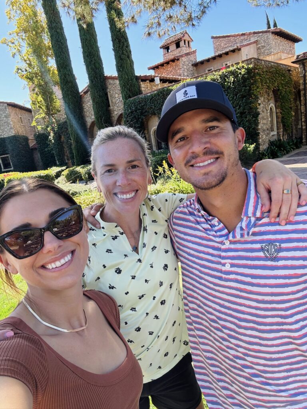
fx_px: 272
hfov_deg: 58.9
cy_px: 204
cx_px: 154
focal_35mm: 23
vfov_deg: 73.9
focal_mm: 2.69
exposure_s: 1/163
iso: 40
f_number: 1.9
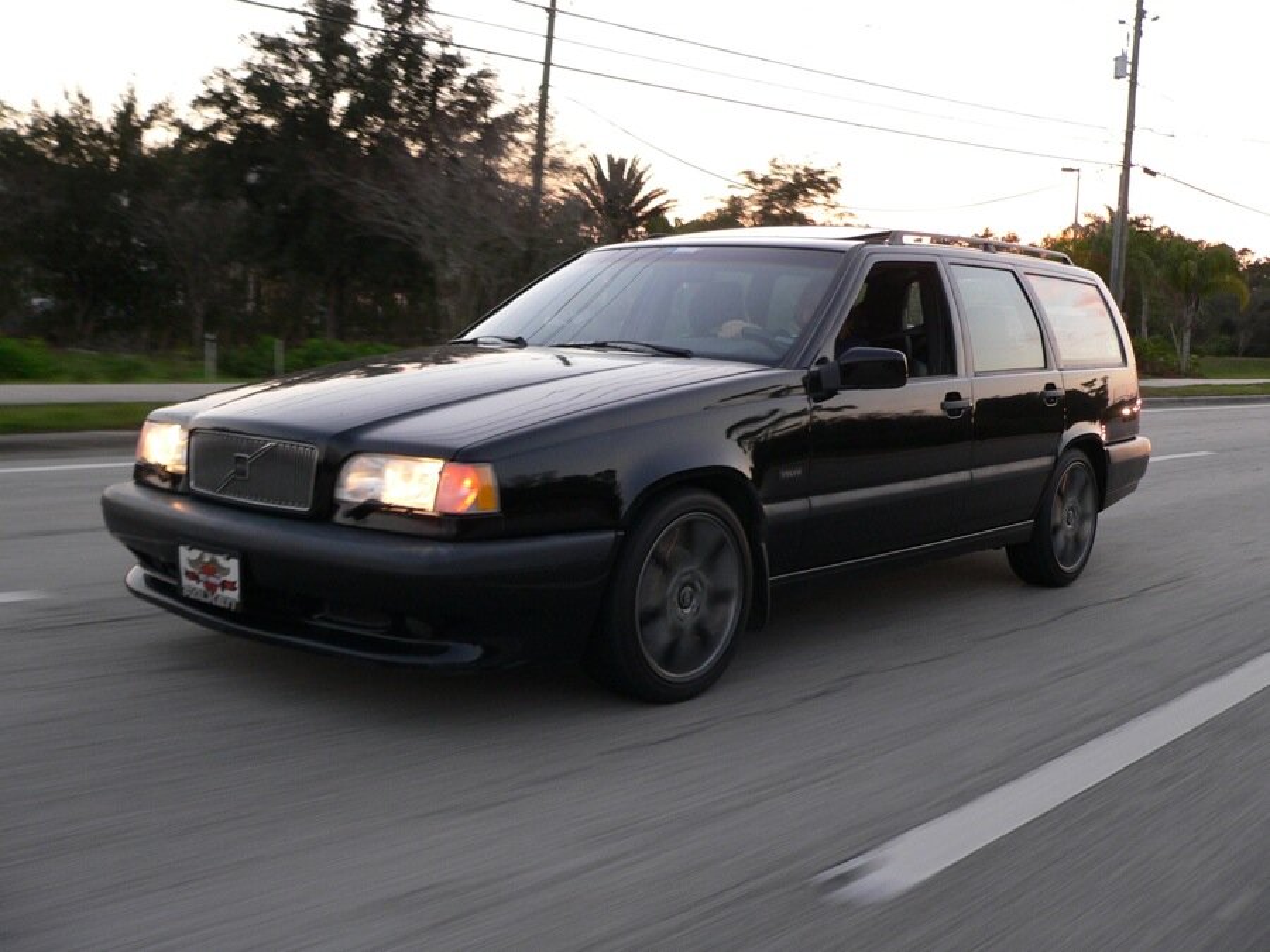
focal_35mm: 38
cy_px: 476
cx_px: 635
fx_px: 1394
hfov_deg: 49.0
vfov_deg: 37.7
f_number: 2.8
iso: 150
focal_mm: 6.3
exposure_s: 1/60
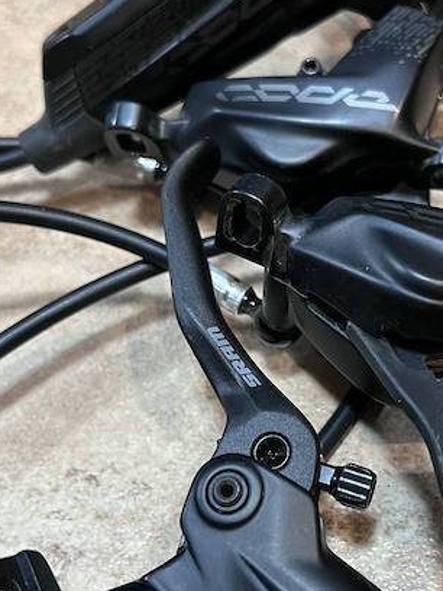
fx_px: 870
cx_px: 298
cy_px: 340
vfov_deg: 37.4
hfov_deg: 28.4
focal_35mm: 51
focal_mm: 5.7
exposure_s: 1/60
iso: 320
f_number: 1.5
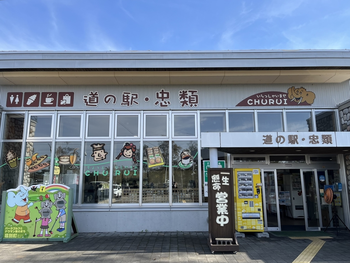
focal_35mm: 26
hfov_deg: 67.3
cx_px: 175
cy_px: 132
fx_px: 263
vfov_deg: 53.1
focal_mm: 5.1
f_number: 1.6
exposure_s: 1/1672
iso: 50
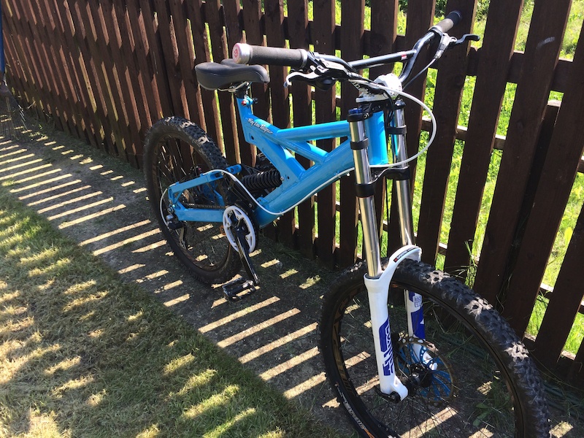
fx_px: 506
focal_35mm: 30
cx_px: 292
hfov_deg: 60.0
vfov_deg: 46.8
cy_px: 219
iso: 32
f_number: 2.2
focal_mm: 4.12
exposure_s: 1/488
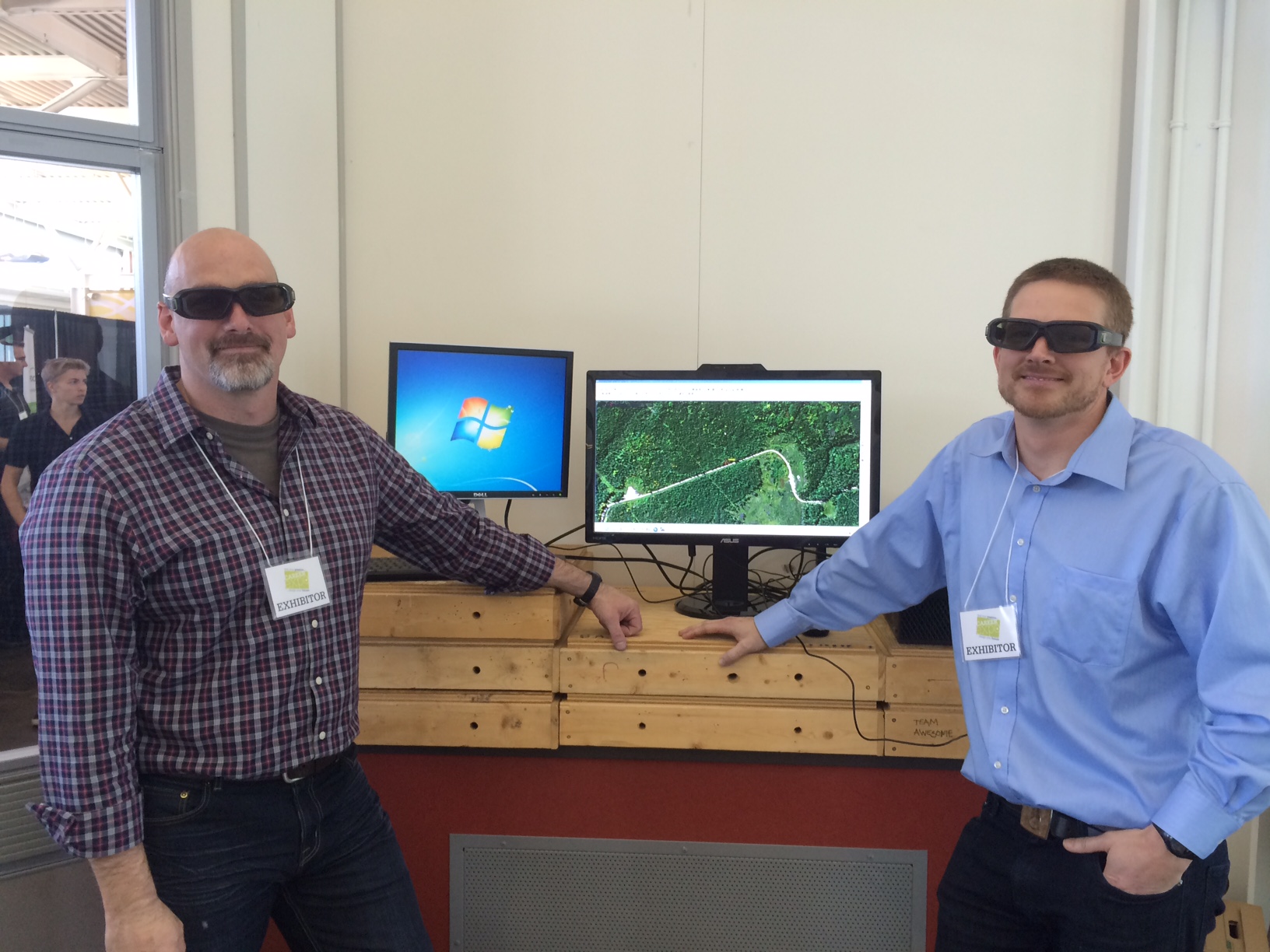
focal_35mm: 29
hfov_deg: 61.7
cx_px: 635
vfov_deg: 48.2
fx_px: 1064
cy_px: 476
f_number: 2.2
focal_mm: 4.15
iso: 64
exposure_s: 1/30
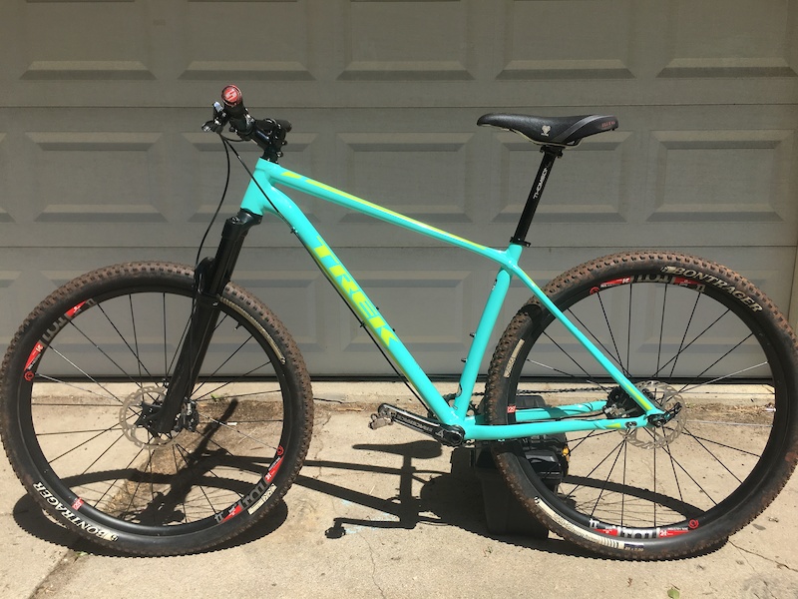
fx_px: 669
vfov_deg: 48.2
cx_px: 399
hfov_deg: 61.7
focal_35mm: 29
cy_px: 300
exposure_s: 1/1672
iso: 25
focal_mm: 4.15
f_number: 2.2
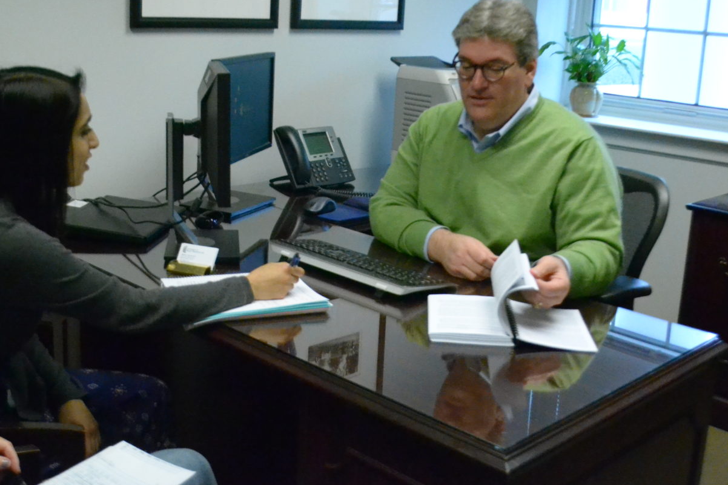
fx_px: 930
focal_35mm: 46
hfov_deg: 42.7
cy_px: 197
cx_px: 359
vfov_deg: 29.2
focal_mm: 24
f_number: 5
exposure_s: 1/400
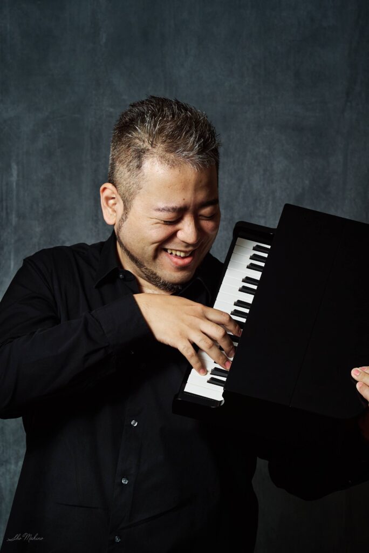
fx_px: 2073
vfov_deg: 15.2
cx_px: 184
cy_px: 276
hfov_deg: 10.2
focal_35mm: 135
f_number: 11
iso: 800
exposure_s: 1/50
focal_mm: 135
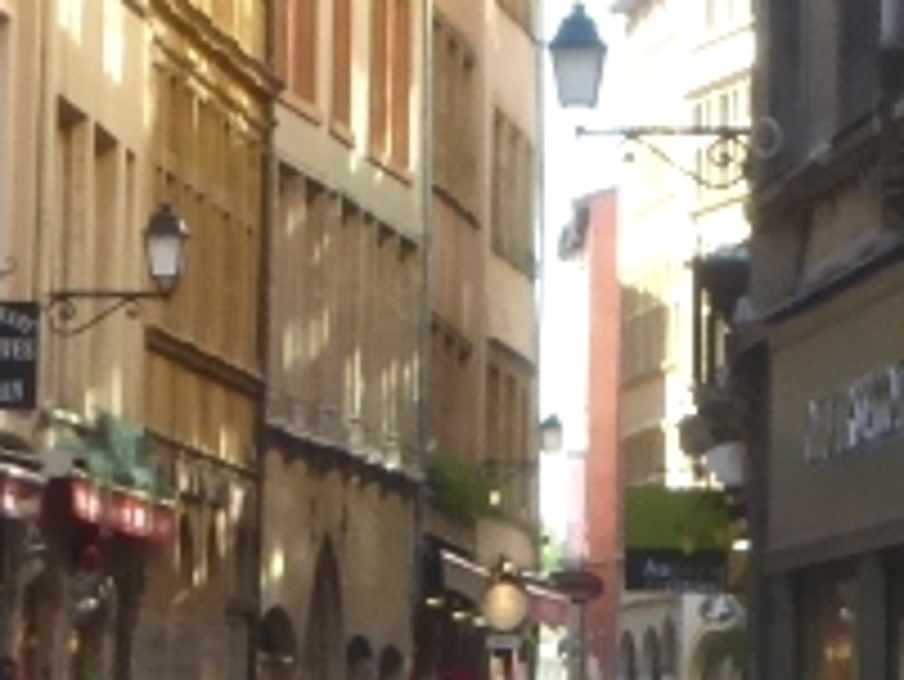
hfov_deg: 8.8
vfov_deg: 6.6
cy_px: 113
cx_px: 562
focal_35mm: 224
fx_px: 5853
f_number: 8
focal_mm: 7.8
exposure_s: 1/60
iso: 320
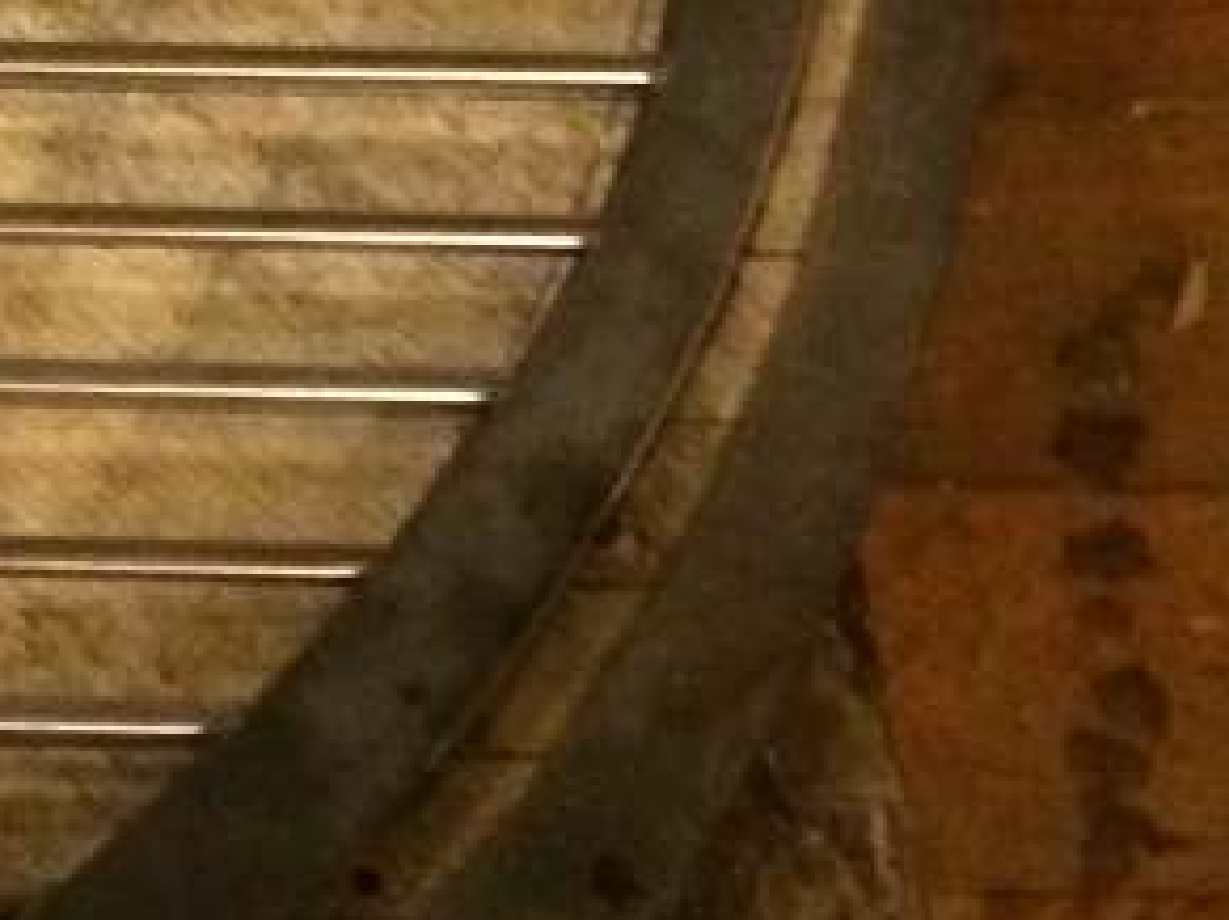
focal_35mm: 138
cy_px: -382
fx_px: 4898
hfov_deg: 12.2
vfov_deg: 10.4
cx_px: -1470
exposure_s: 1/20
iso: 320
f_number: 2.2
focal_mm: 4.12
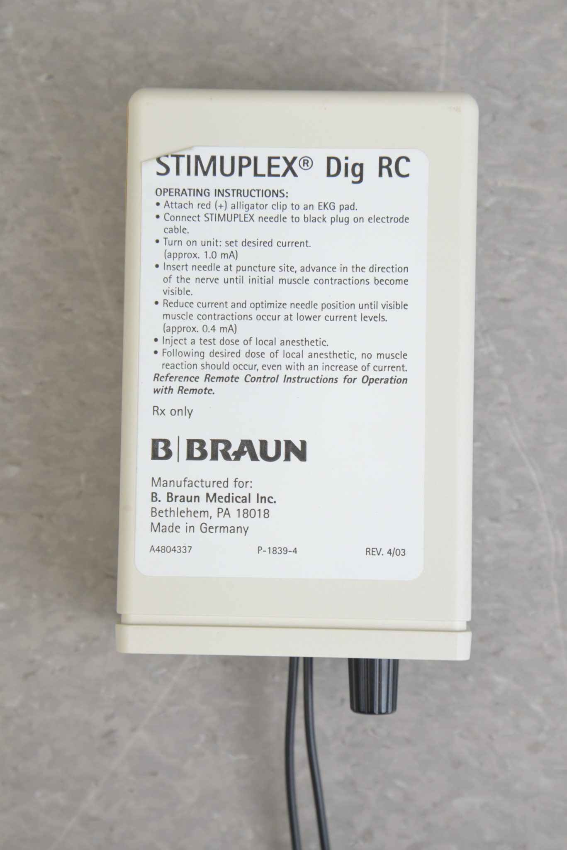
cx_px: 284
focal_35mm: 80
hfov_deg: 17.1
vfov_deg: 25.4
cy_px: 425
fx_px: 1888
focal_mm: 80
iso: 1600
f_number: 7.1
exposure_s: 1/125
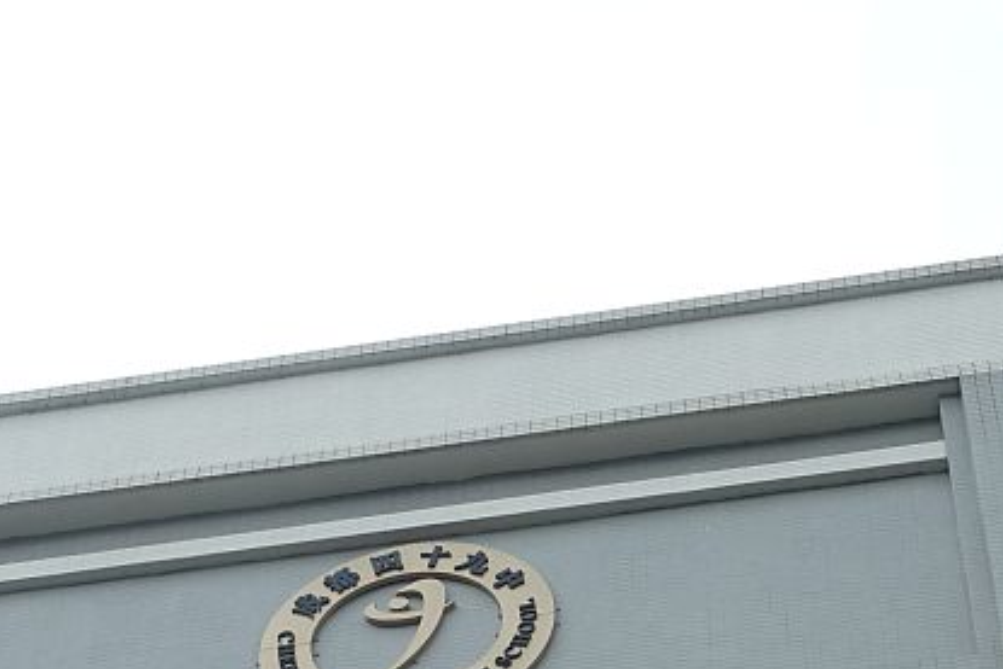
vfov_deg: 12.8
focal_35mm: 104
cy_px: 862
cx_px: 474
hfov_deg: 19.6
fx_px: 2898
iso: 200
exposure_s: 1/250
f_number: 4.5
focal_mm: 13.34
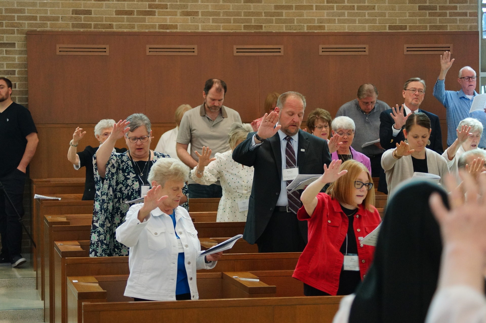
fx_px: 1416
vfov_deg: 13.0
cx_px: 243
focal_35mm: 105
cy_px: 162
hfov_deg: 19.5
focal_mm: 70
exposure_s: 1/125
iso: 1250
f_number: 4
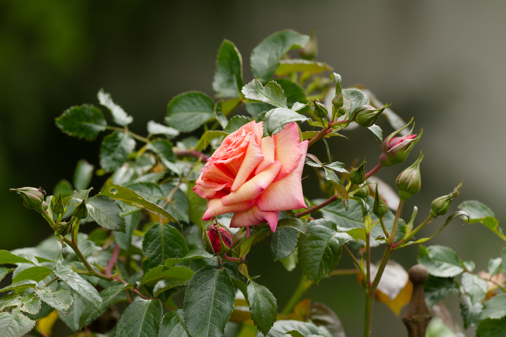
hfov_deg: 4.1
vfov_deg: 2.7
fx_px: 7027
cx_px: 253
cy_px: 168
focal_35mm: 500
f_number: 6.3
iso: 64
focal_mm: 500
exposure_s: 1/80
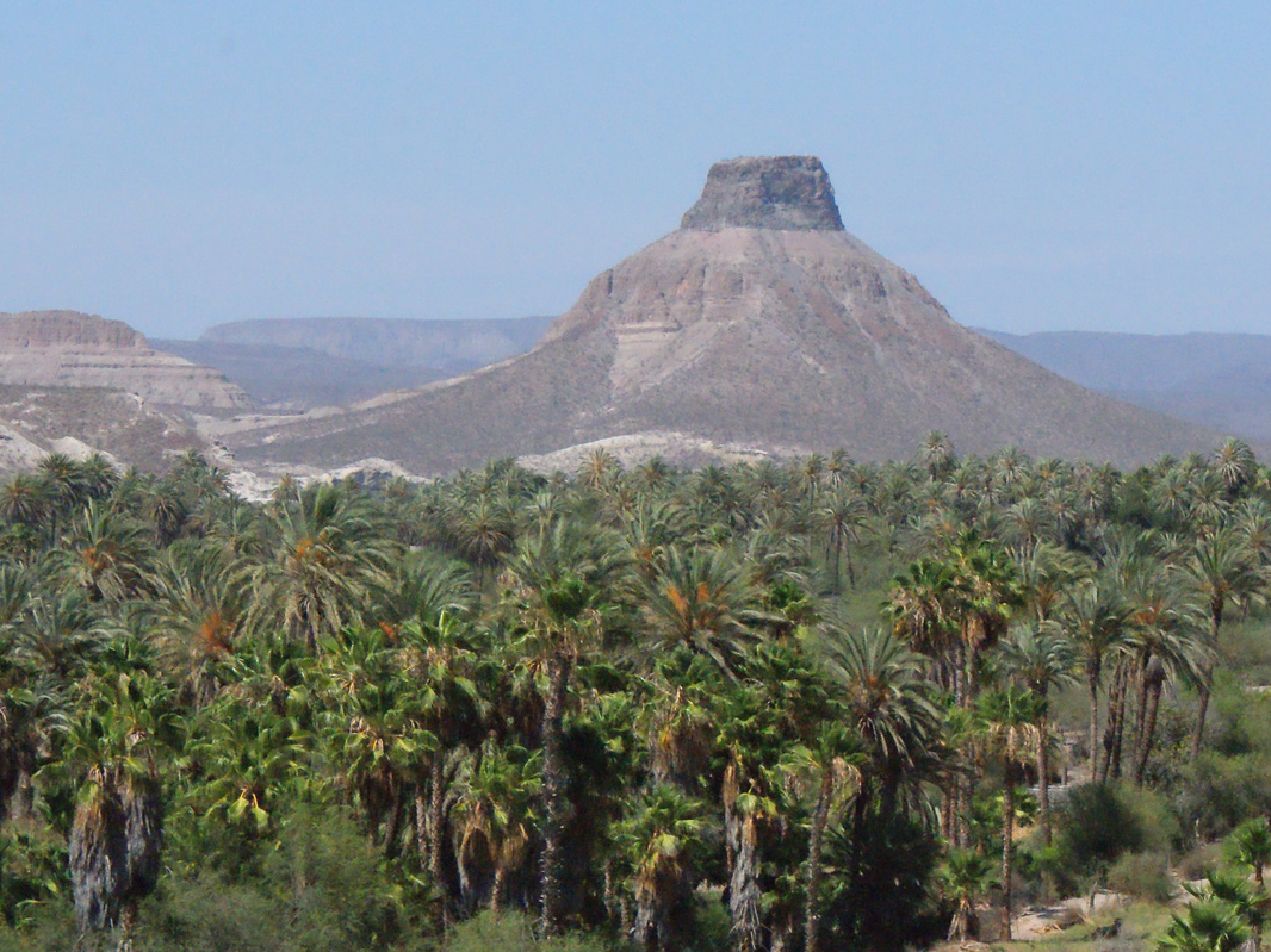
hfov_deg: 12.9
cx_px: 765
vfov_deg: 9.7
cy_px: 449
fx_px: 5616
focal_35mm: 153
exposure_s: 1/2000
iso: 3200
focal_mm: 70
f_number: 16
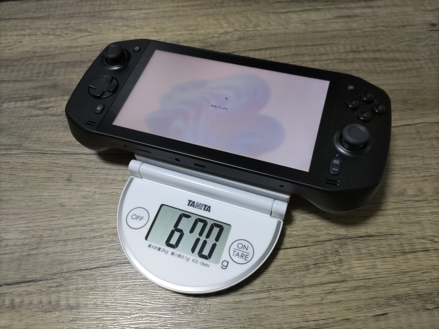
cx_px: 220
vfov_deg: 53.1
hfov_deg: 67.3
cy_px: 164
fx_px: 330
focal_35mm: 26
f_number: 1.79
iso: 219
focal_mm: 4.8
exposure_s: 1/50
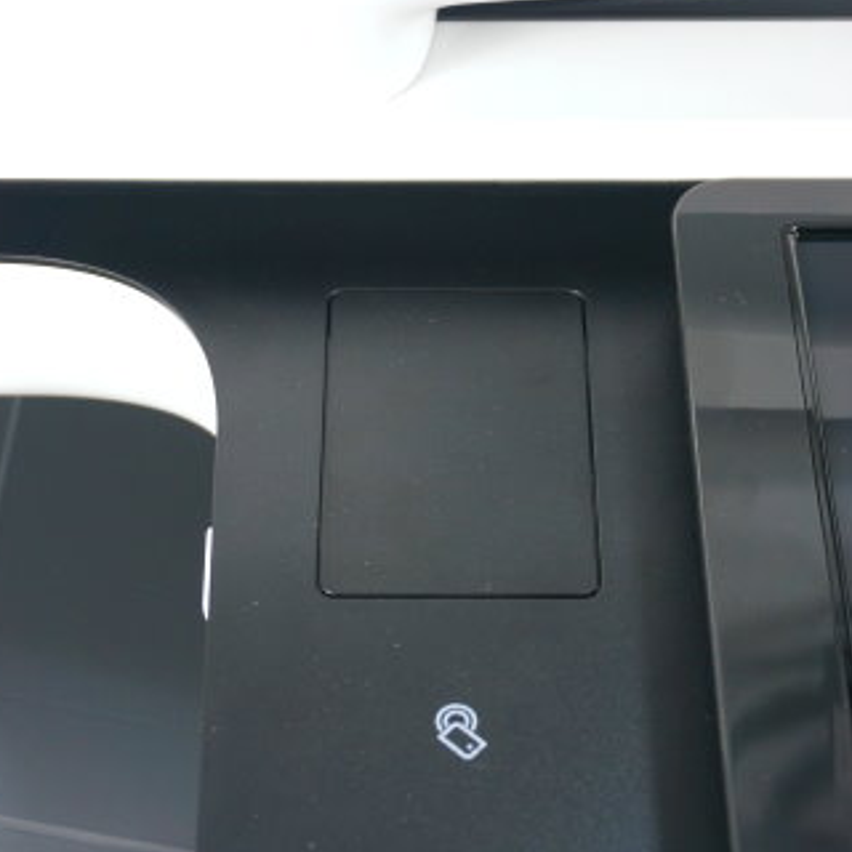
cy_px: 486
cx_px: 429
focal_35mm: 74
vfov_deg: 23.4
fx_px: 2056
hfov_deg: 23.4
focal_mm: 29
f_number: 4.5
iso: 400
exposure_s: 1/60
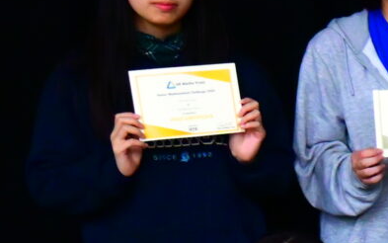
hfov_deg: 10.3
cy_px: 280
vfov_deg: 7.6
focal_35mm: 171
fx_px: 1812
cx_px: 977
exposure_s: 1/80
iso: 3200
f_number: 4
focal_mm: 21.5
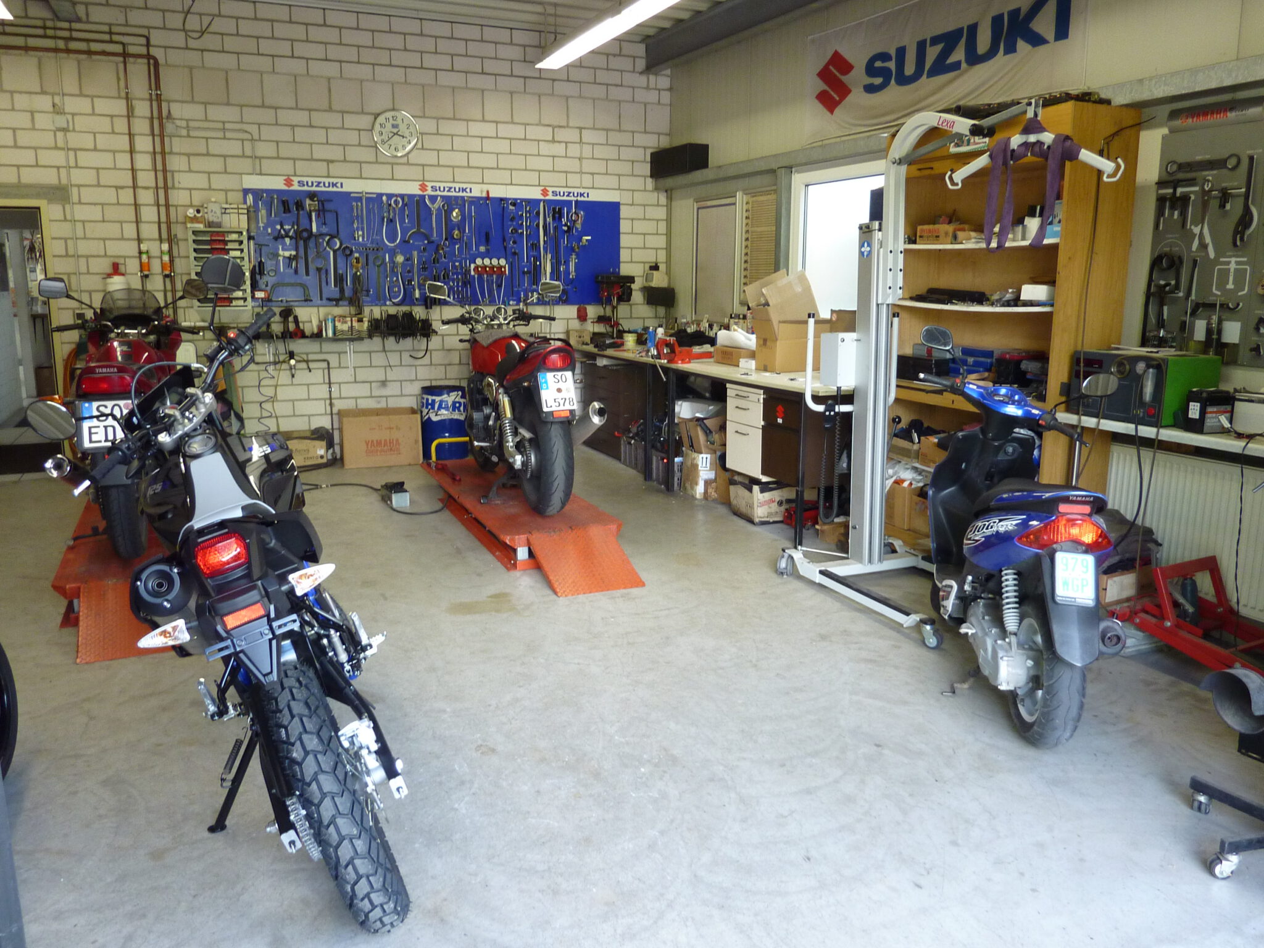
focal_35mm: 25
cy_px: 474
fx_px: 913
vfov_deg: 54.9
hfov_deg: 69.4
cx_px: 632
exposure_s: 1/30
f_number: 3.3
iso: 200
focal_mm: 4.1
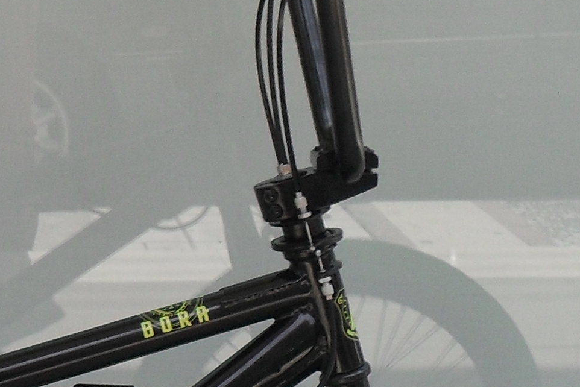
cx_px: -166
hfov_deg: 14.3
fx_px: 2224
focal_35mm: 138
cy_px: 309
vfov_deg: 9.9
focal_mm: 6.2
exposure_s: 1/60
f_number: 8.9
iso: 100
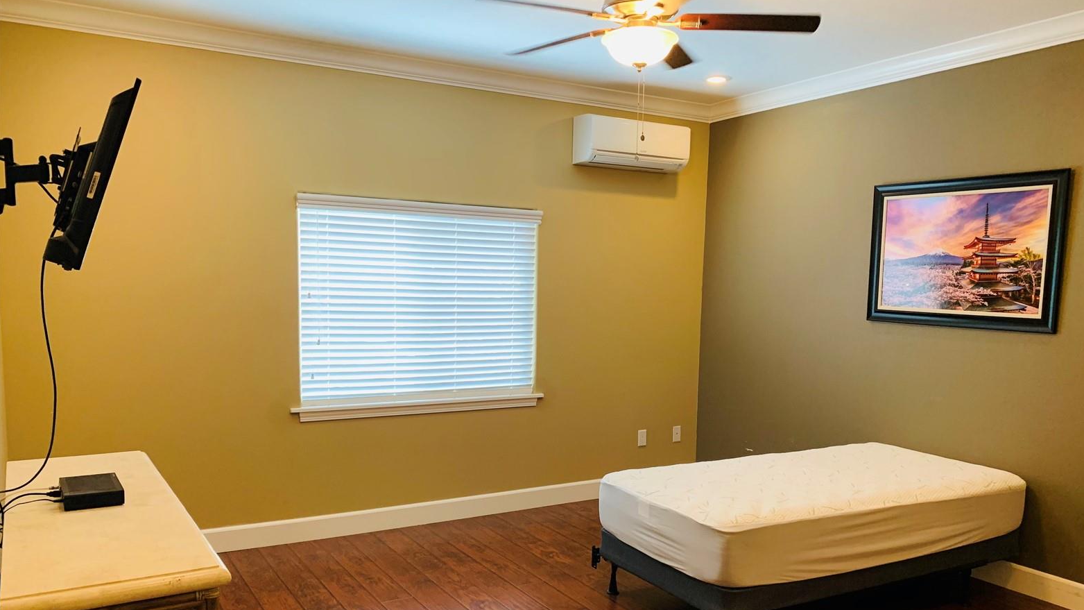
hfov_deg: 66.1
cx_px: 553
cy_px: 380
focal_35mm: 29
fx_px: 834
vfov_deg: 39.9
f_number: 1.8
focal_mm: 4.25
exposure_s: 1/60
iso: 125
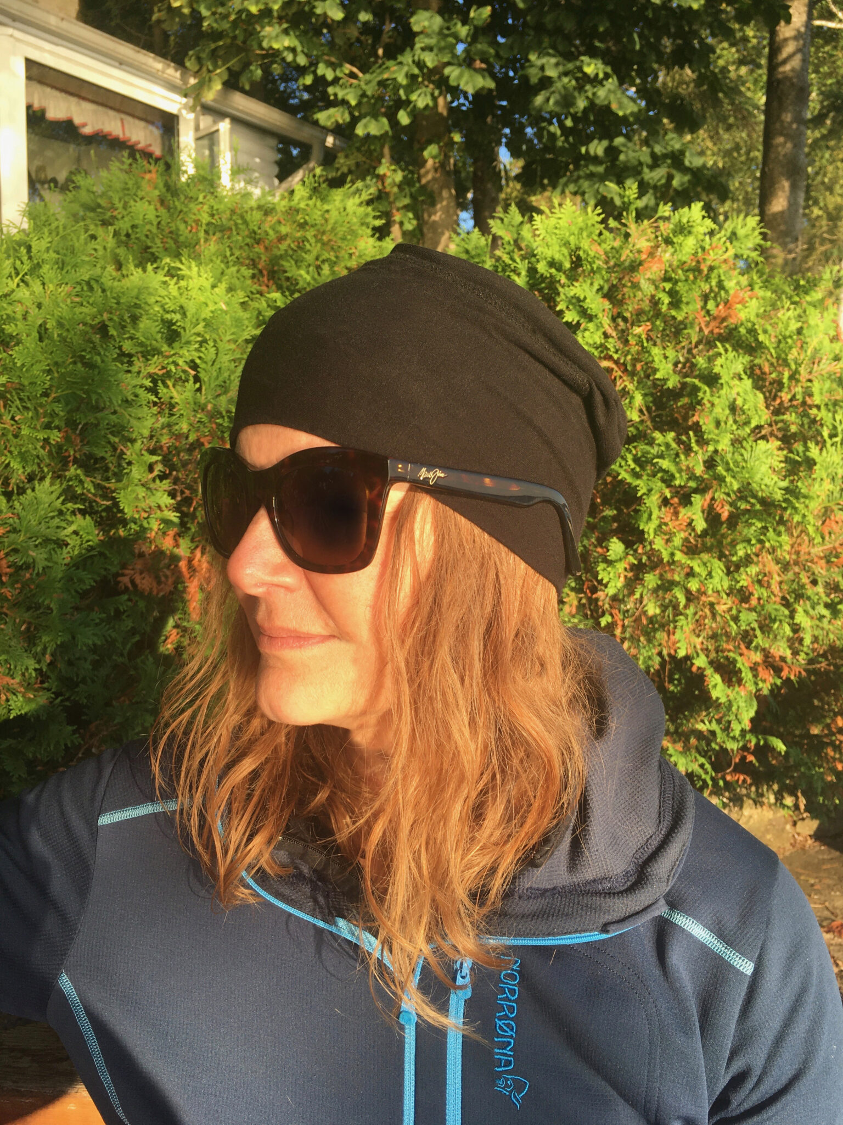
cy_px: 562
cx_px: 422
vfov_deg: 61.7
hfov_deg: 48.2
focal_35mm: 29
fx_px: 942
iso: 25
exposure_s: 1/348
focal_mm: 4.15
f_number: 2.2
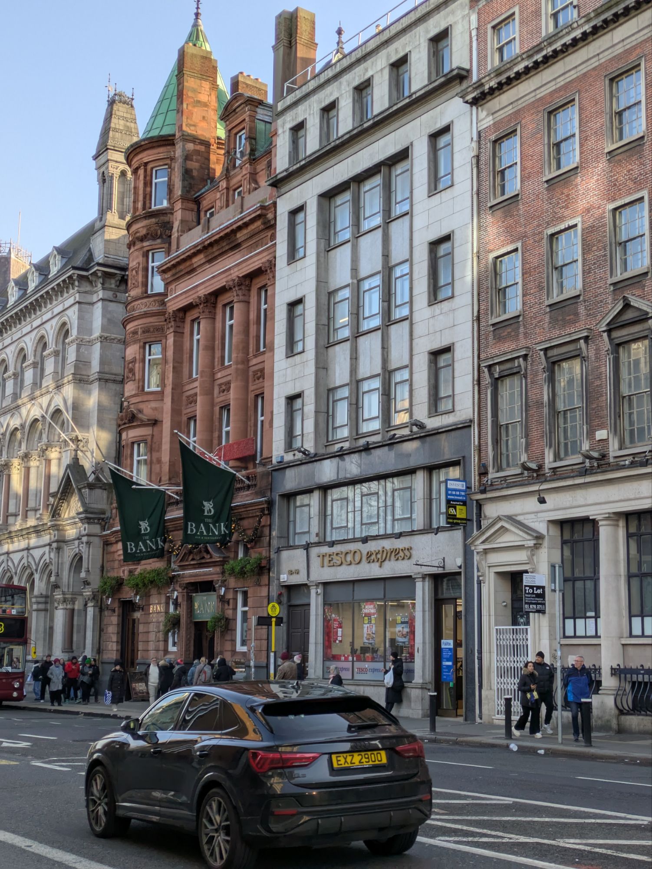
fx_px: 1280
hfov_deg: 28.6
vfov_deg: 37.5
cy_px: 434
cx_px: 326
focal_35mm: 51
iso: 47
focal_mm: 5.43
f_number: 1.89
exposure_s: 1/500
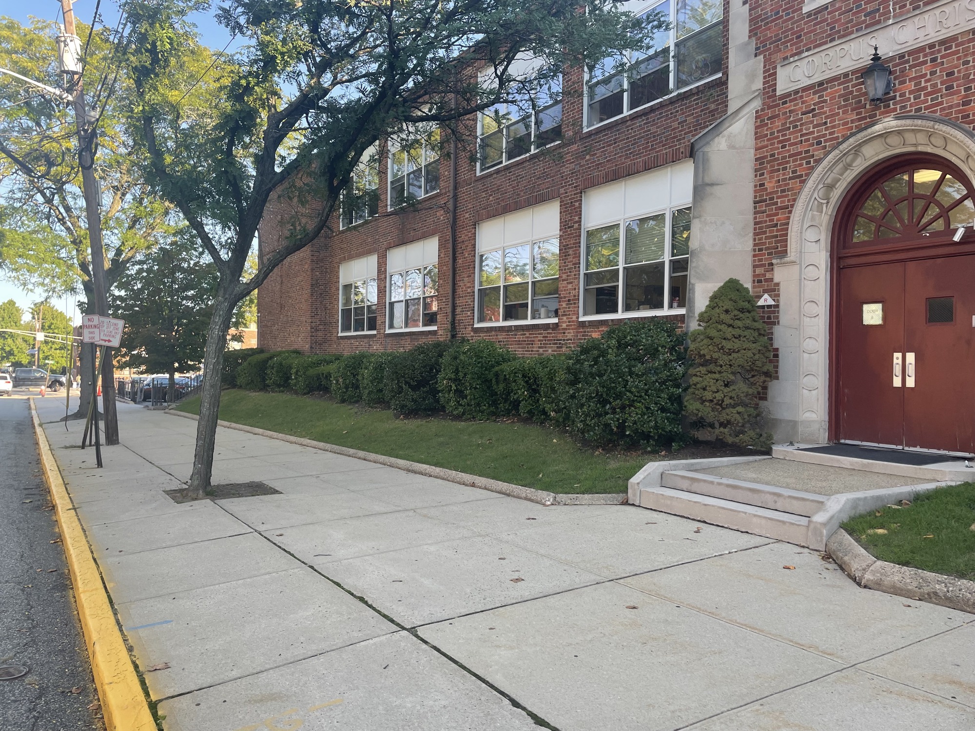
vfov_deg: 53.1
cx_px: 488
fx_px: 732
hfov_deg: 67.3
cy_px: 366
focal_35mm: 26
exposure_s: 1/280
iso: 32
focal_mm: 4.2
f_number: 1.6
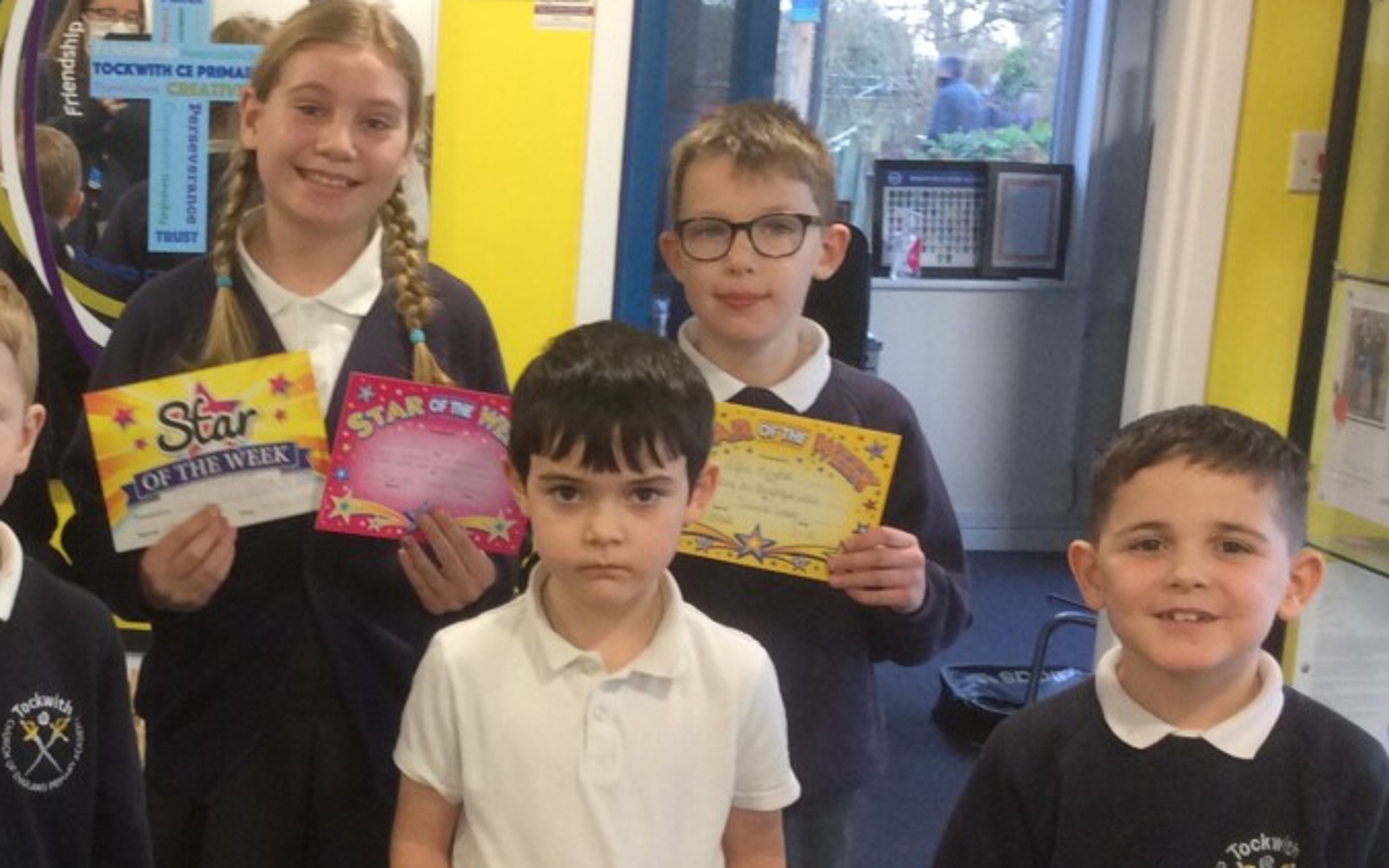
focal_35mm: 60
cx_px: 300
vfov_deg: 21.6
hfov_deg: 33.1
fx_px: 2271
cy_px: 501
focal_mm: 3.3
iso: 80
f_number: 2.4
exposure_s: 1/25
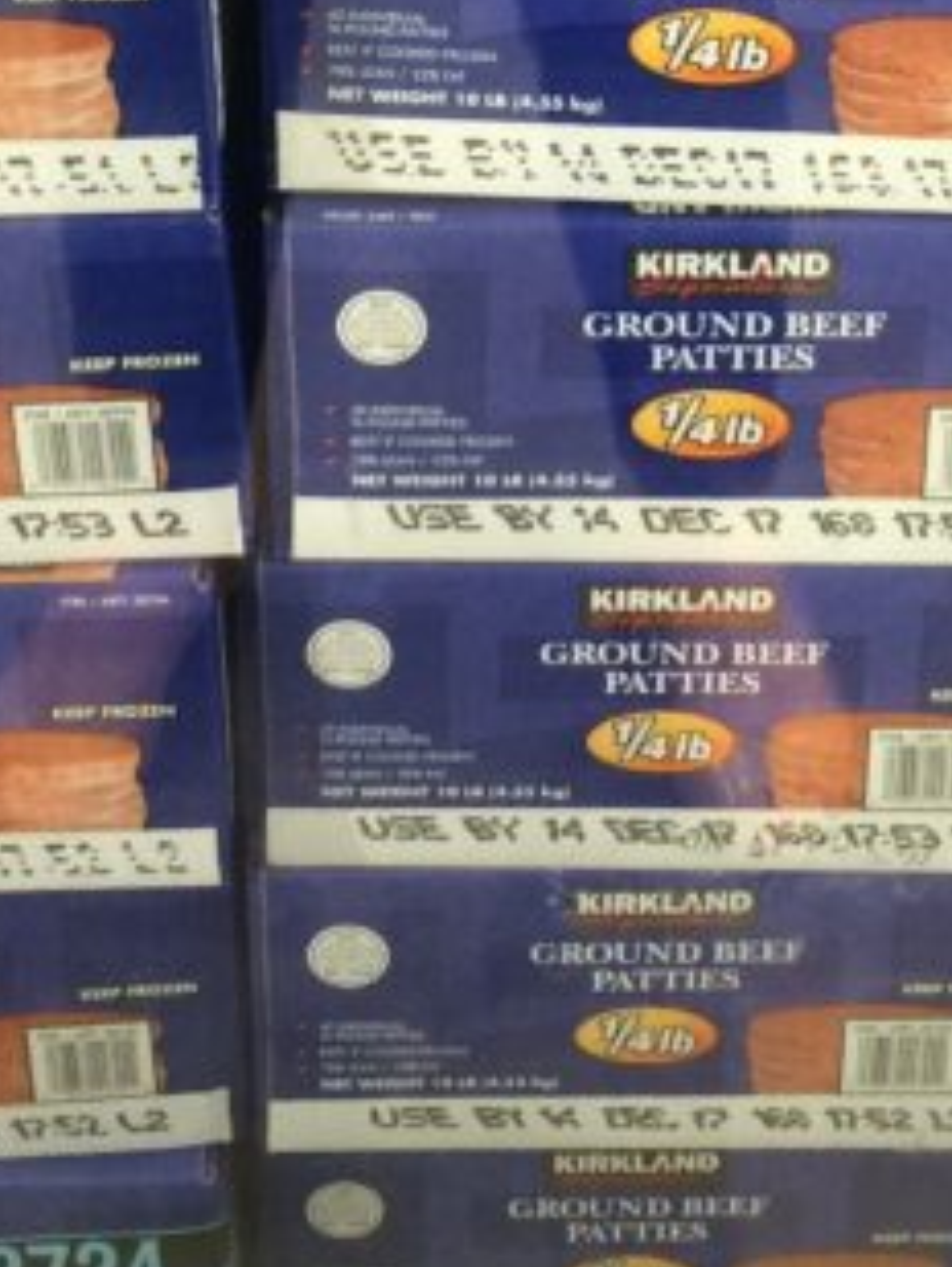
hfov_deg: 15.4
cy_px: -287
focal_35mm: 96
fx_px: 3518
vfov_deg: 19.2
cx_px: 693
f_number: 2.2
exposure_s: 1/33
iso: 64
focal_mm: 4.15
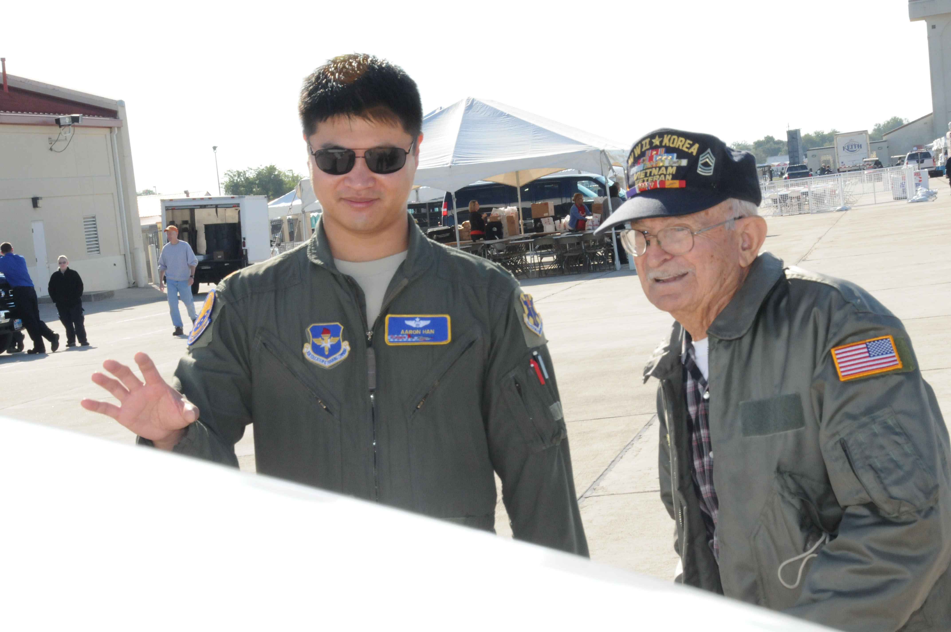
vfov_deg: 14.7
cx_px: 476
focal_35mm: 93
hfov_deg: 21.9
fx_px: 2454
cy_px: 316
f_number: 25
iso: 1250
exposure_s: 1/250
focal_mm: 62
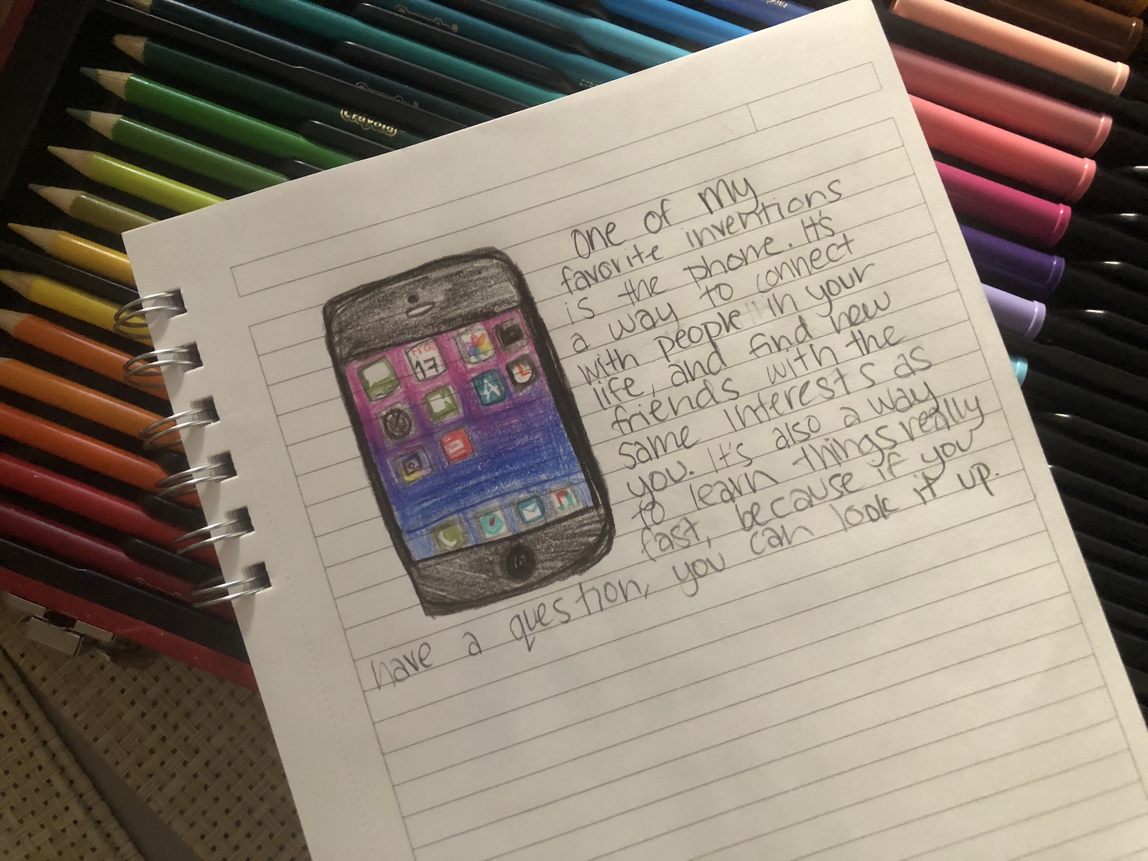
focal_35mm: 28
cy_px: 430
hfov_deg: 63.4
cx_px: 574
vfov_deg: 49.7
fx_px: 929
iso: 100
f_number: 1.8
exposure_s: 1/5
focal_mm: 3.99
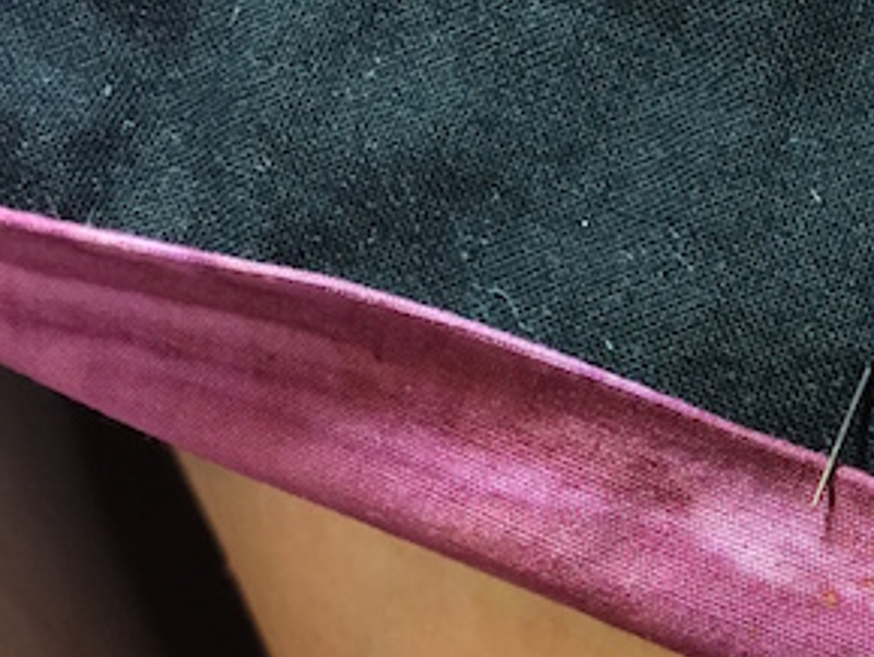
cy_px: 576
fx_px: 1516
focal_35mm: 60
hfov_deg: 30.2
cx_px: 853
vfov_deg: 23.9
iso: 200
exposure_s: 1/30
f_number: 2.2
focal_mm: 4.15
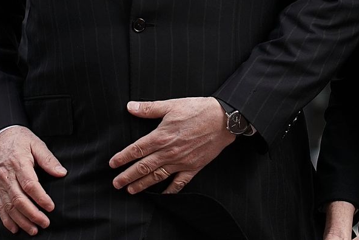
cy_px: -94
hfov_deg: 5.7
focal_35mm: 363
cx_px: 235
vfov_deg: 3.8
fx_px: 3621
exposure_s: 1/800
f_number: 5.6
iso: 400
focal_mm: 112
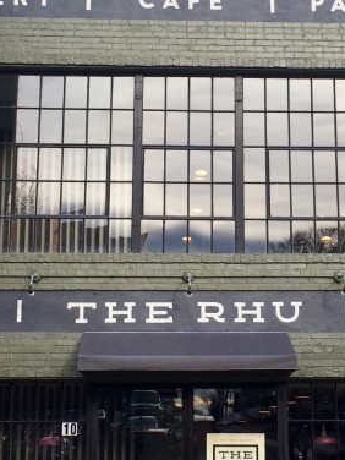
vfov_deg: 24.7
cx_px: 201
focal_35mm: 79
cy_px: 196
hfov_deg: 18.6
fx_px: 1050
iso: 32
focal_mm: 4.15
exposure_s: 1/328
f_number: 2.2
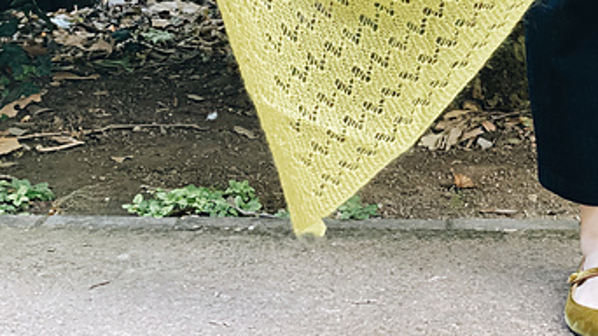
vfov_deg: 11.2
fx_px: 1680
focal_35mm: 106
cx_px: 504
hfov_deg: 19.9
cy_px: -68
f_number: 2
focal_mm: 6
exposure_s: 1/122
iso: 250
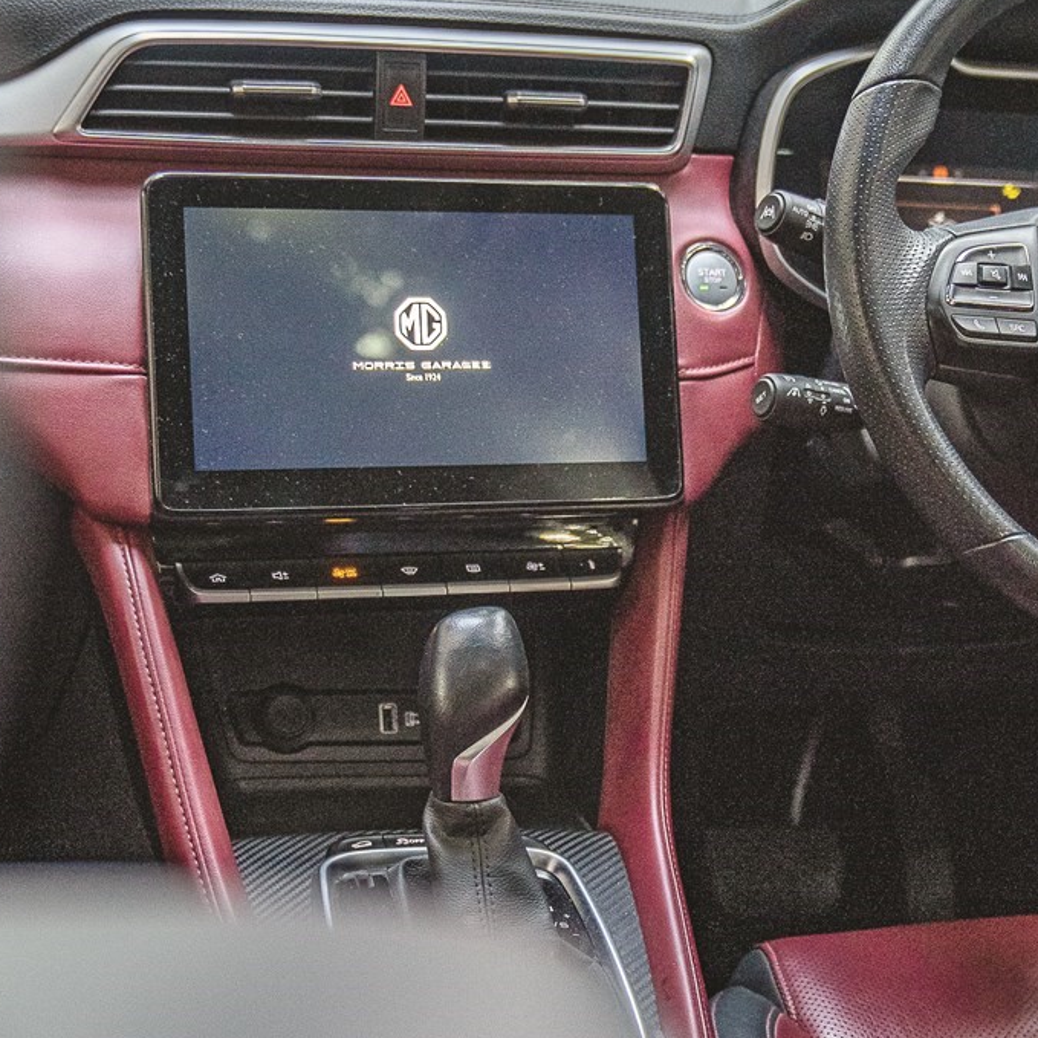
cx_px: 751
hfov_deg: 23.5
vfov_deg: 23.7
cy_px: 543
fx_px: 2477
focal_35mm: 73
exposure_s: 1/160
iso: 2500
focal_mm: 36
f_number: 2.8
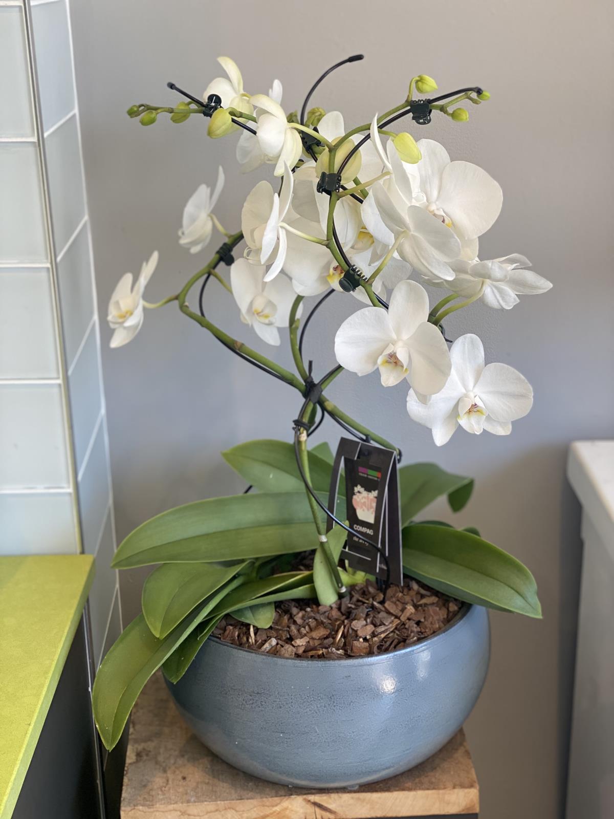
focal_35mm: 52
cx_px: 307
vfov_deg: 36.8
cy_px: 410
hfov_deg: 28.0
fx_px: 1230
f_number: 2
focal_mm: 6
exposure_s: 1/120
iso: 64
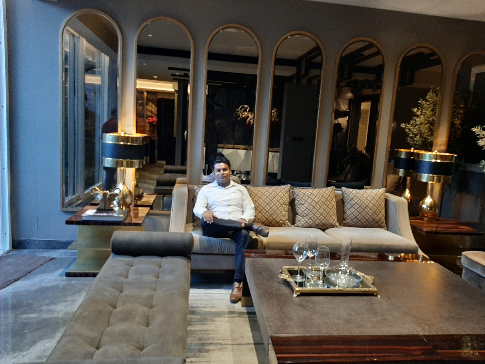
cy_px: 182
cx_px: 242
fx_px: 364
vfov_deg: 53.1
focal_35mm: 26
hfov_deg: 67.3
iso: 160
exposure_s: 1/50
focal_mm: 3.93
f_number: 1.7
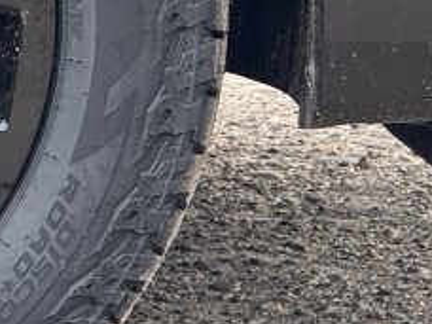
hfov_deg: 3.6
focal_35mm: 539
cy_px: -171
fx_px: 6727
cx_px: -381
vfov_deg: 2.8
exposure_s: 1/169
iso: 50
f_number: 2.8
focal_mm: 15.66
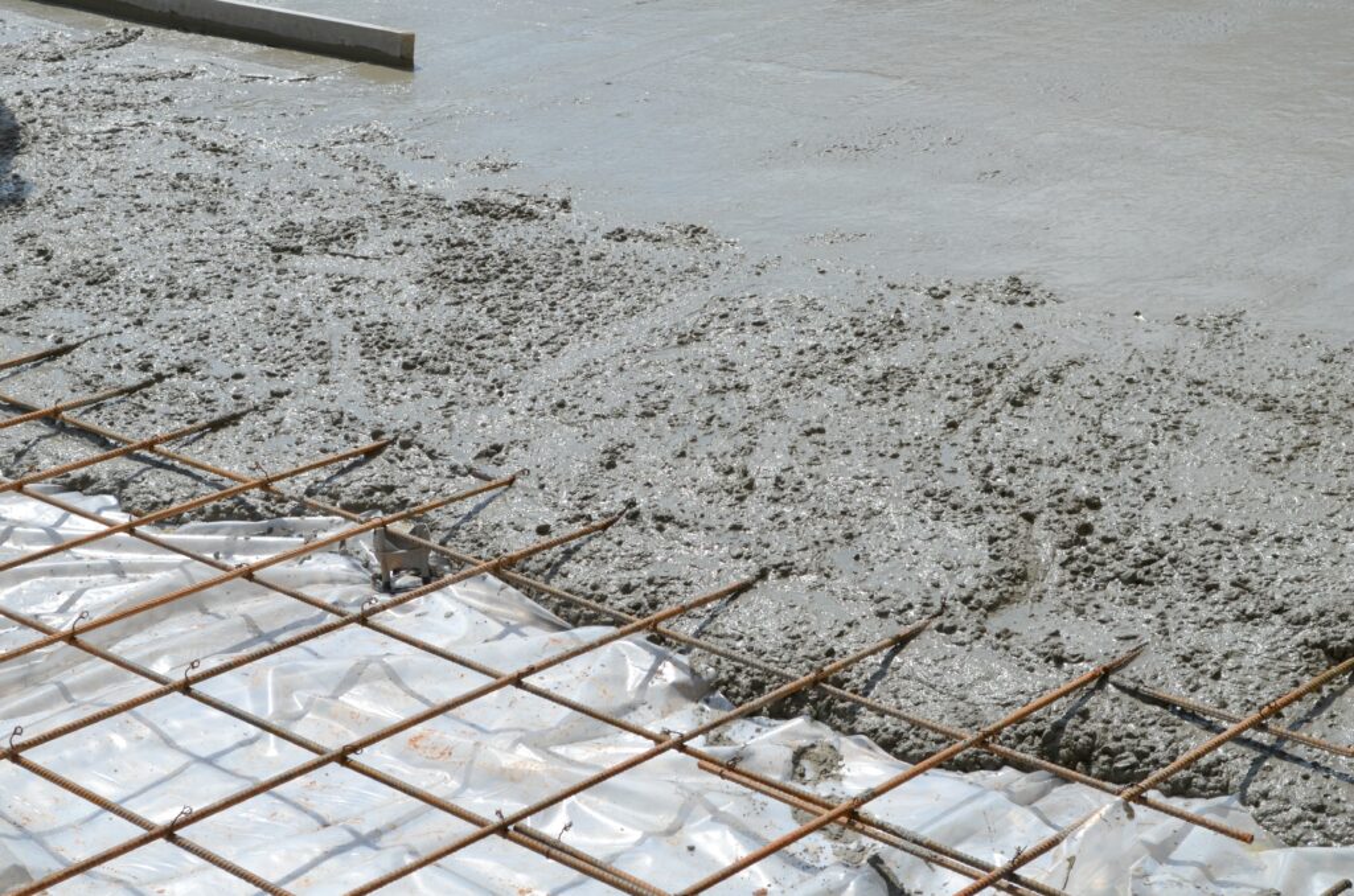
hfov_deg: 28.1
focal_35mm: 72
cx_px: 677
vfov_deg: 18.8
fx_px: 2702
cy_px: 448
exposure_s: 1/400
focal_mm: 48
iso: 100
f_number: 10
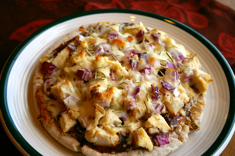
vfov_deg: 22.6
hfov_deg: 33.4
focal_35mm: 60
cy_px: 78
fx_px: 391
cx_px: 118
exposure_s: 1/90
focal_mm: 40
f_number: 4.5
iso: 200
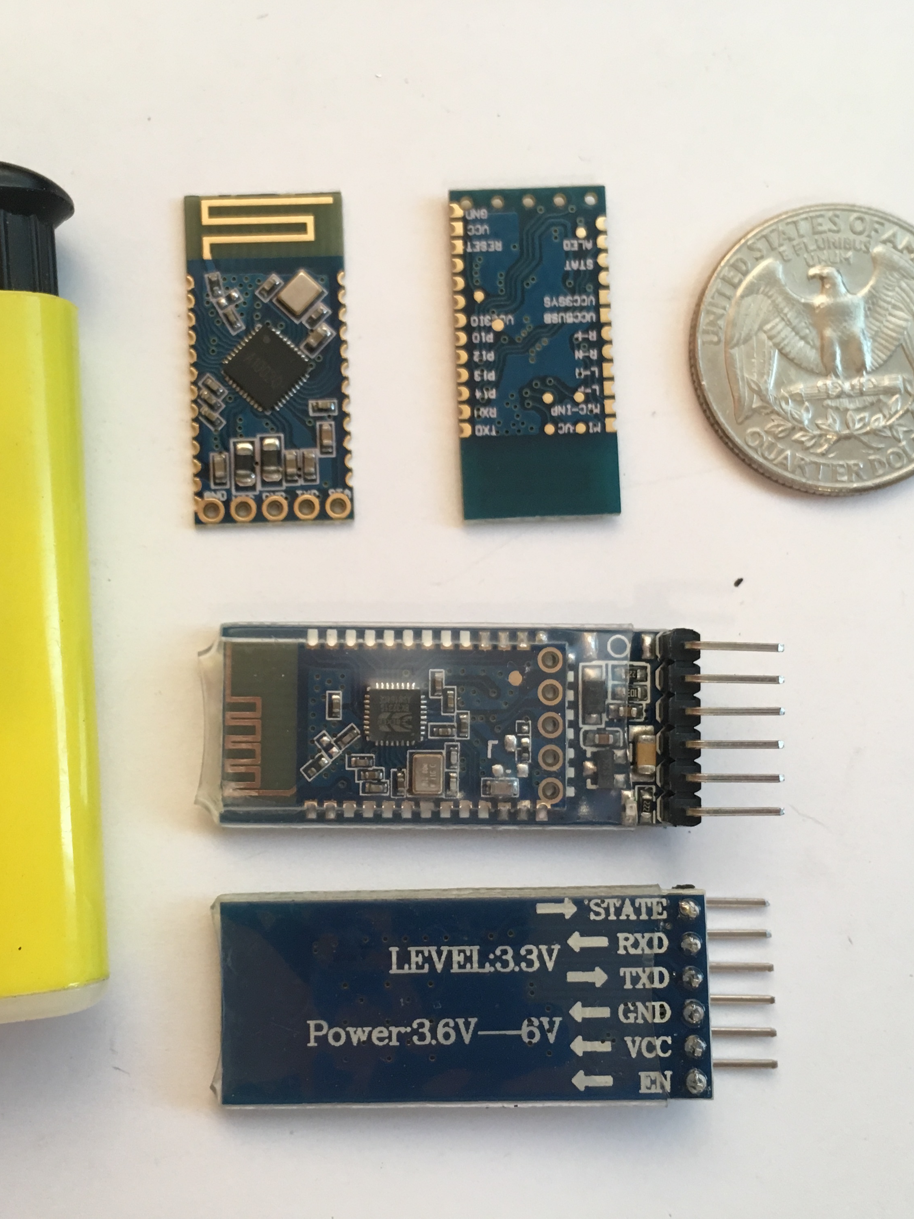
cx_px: 402
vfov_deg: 47.9
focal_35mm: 39
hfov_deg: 36.8
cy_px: 609
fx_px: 1373
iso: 80
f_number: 2.2
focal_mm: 4.15
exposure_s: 1/30
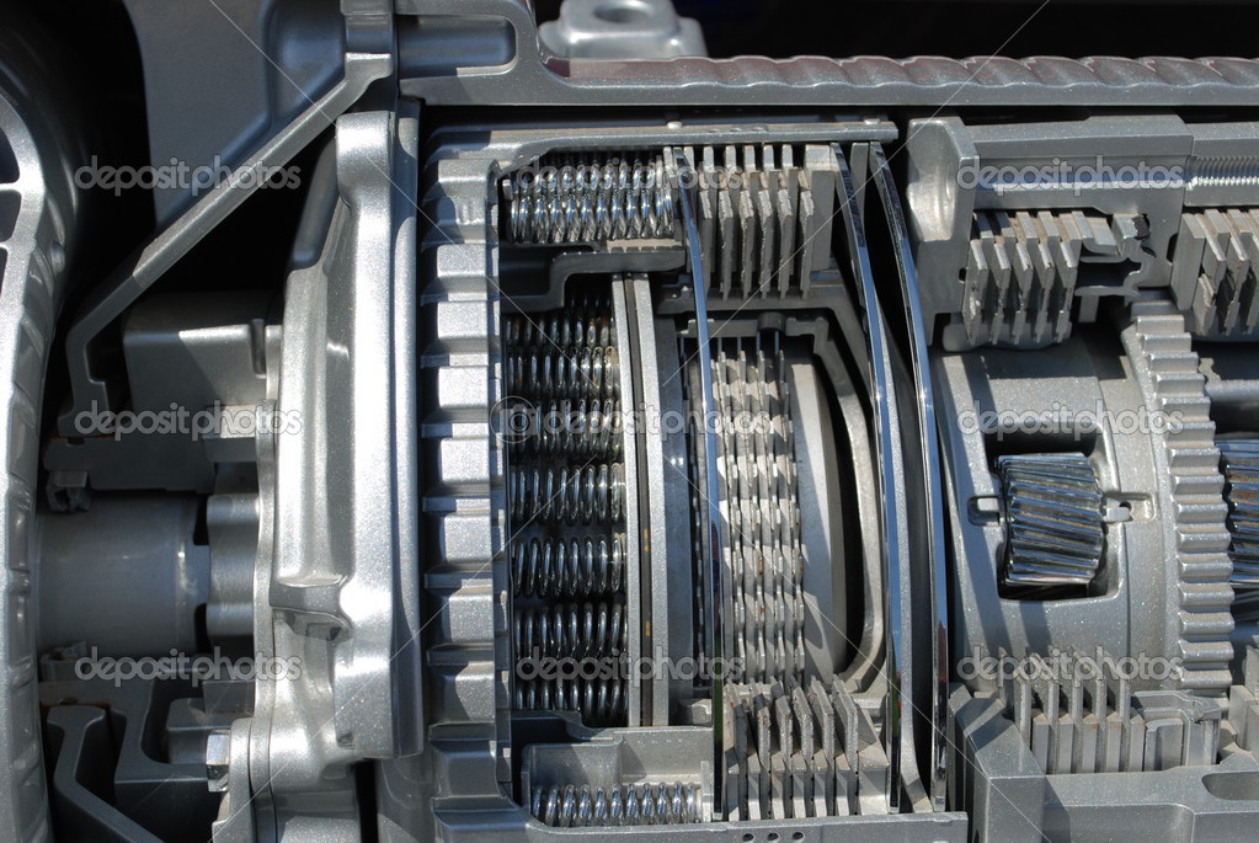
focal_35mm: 57
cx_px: 630
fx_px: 1996
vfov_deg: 23.8
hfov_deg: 35.0
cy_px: 422
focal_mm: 38
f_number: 9
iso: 100
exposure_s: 1/320
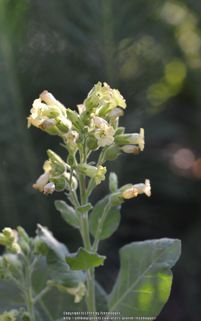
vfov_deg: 19.3
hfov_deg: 12.1
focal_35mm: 108
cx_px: 94
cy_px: 160
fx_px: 947
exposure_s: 1/125
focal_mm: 105
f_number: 5.6
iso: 200
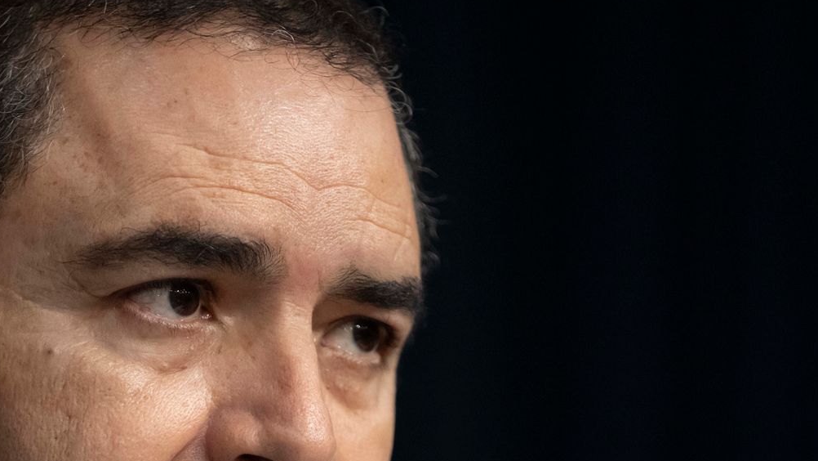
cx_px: 291
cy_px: 495
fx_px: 9285
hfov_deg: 5.0
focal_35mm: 428
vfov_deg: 2.8
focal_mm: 200
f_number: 2.8
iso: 5000
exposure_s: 1/500
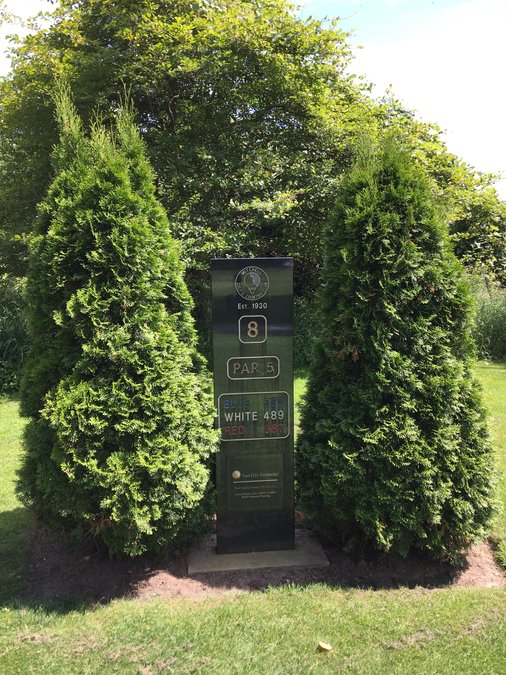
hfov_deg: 48.2
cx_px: 253
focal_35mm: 29
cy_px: 338
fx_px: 565
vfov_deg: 61.7
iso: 25
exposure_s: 1/437
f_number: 2.2
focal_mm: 4.15
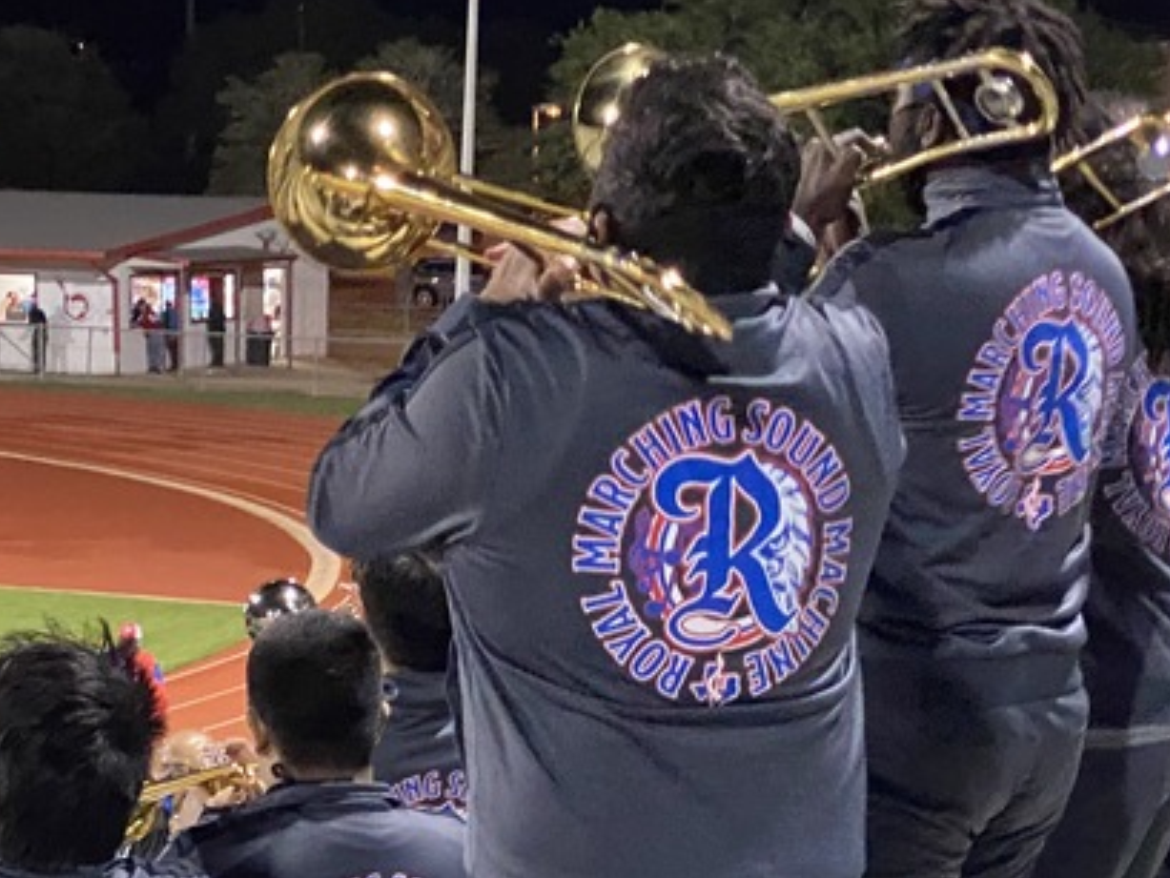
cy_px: 629
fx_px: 4294
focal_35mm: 127
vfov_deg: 11.7
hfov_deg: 15.5
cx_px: 423
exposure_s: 1/30
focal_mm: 6
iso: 640
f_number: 2
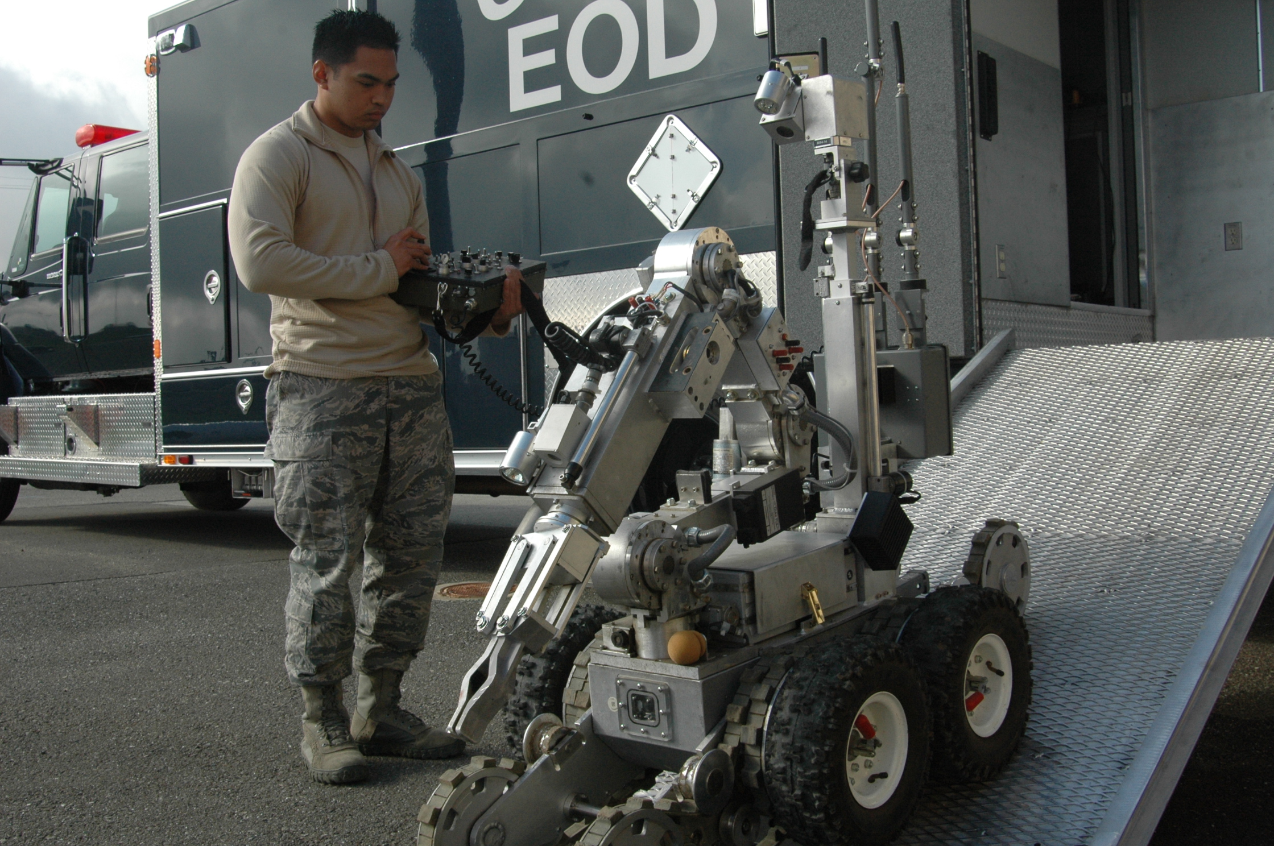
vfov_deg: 36.8
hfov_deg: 53.2
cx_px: 637
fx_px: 1273
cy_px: 423
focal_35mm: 36
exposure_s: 1/320
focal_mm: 24
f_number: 9
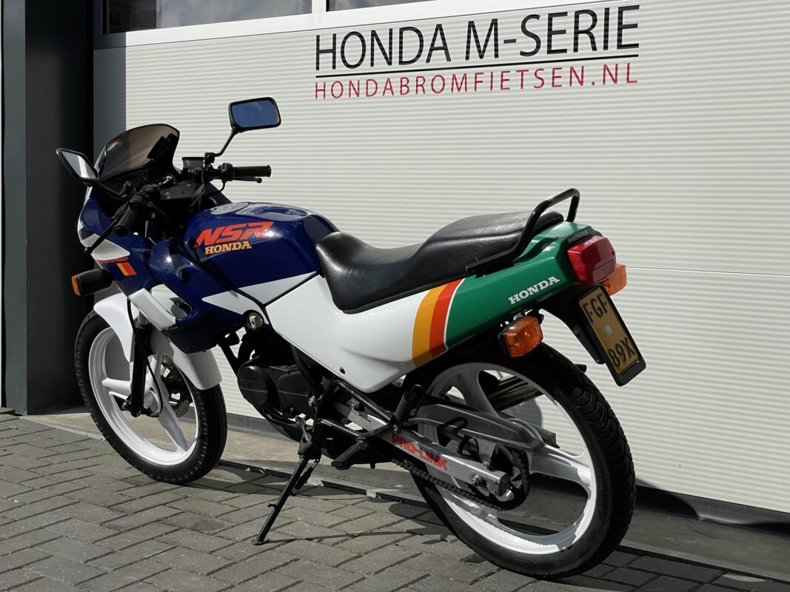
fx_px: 1187
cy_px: 296
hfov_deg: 36.8
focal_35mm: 52
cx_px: 395
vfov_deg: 28.0
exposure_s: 1/3690
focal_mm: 6
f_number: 2
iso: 25
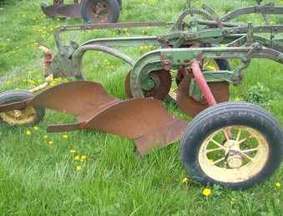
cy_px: 108
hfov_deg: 51.1
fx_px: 296
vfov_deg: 40.0
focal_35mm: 36
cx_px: 142
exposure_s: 1/64
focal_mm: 6
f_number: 2.8
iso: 122
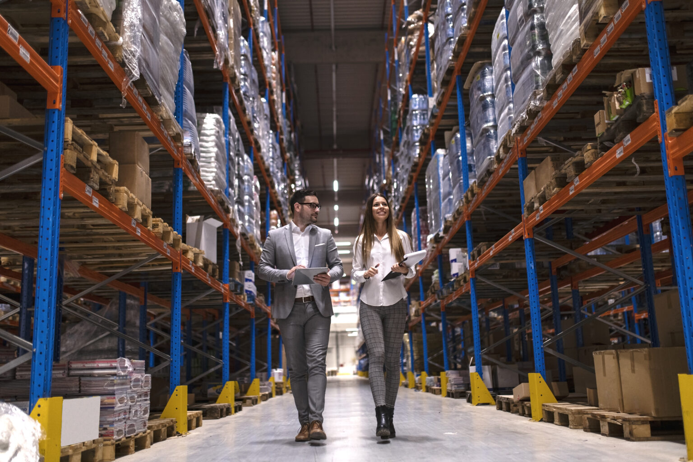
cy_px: 231
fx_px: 674
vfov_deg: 37.9
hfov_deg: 54.4
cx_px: 346
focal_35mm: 35
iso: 640
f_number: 1.4
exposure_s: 1/250
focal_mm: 35
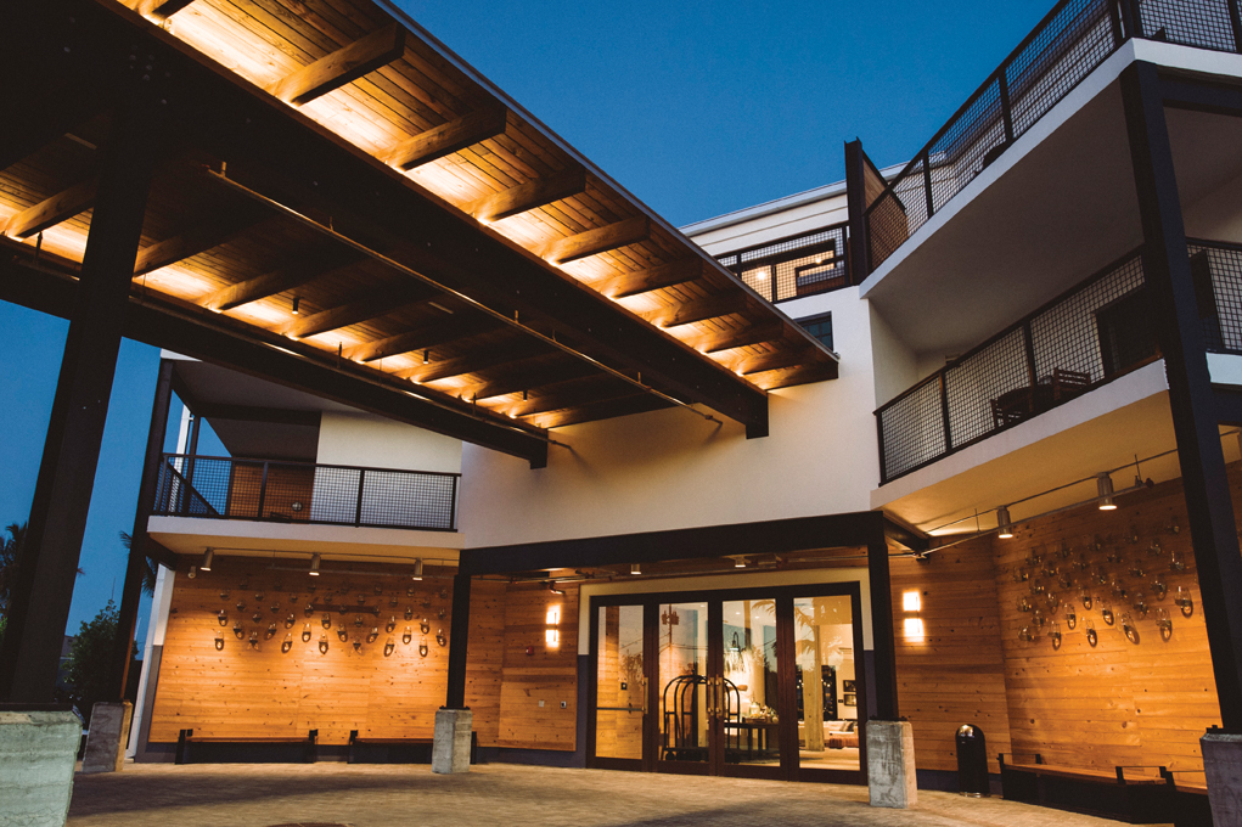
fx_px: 897
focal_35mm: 26
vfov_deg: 49.5
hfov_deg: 69.4
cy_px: 414
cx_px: 621
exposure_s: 1/3
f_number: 9
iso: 800
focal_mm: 26
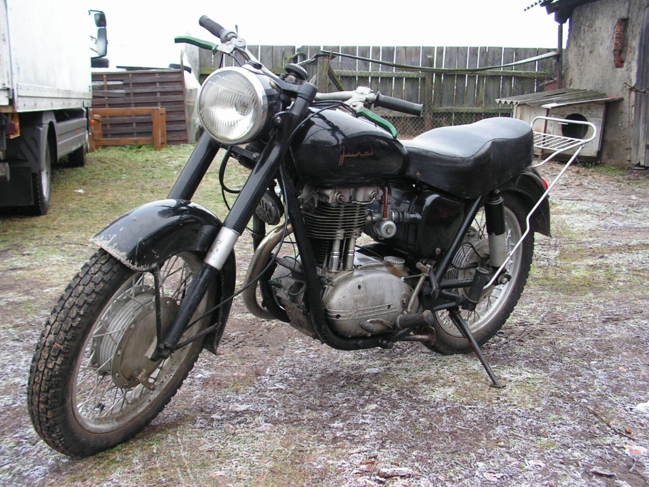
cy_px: 244
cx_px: 324
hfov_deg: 42.9
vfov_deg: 32.9
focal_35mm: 44
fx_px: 825
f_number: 3.2
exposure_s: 1/40
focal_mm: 7.4
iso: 100
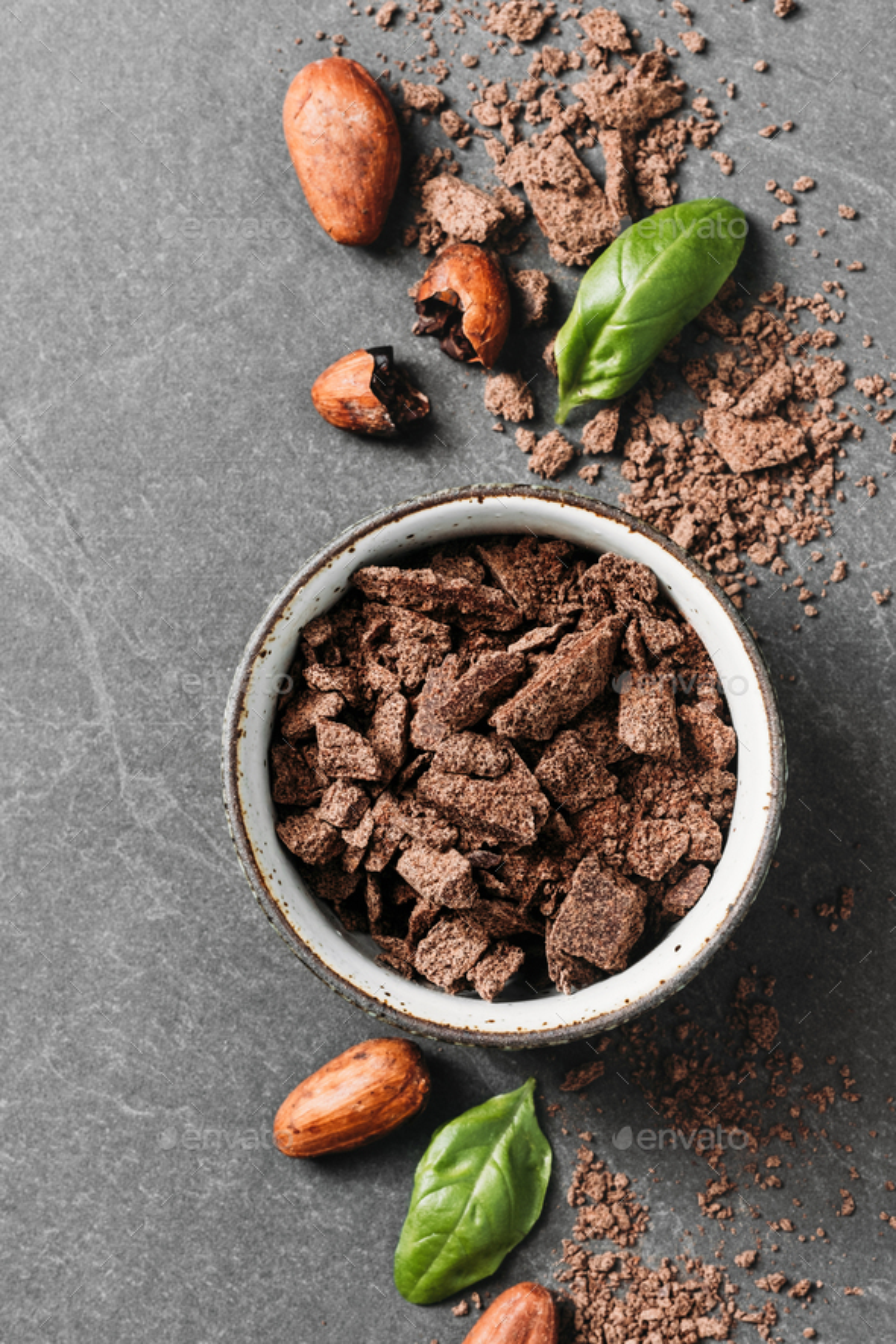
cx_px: 448
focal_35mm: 120
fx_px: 4480
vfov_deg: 17.1
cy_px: 672
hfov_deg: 11.4
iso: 320
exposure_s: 1/60
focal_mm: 80
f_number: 11
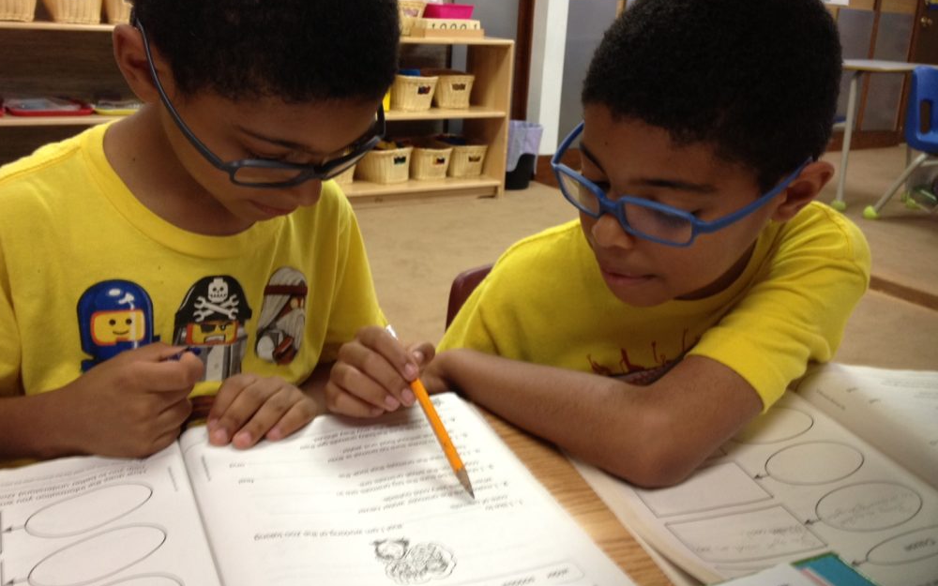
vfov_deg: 33.5
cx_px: 465
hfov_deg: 51.5
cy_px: 228
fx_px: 971
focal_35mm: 38
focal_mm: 4.28
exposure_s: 1/20
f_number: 2.4
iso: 125
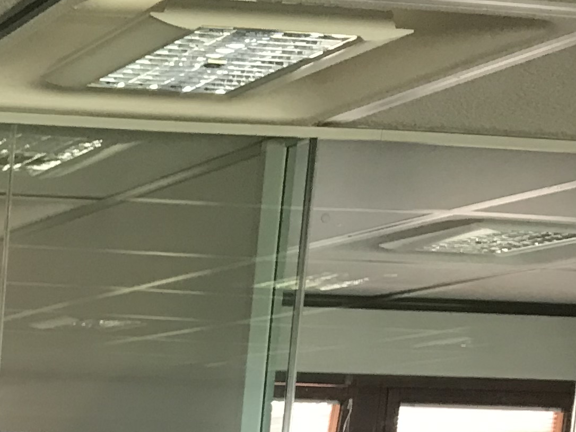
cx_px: -479
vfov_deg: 12.9
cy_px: 766
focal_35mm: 104
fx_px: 1730
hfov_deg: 15.9
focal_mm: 3.99
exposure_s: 1/33
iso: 32
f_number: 1.8
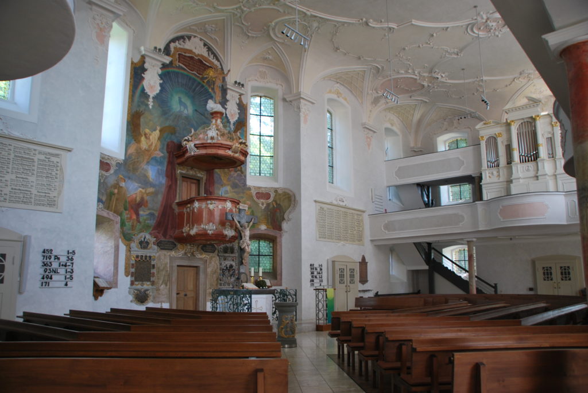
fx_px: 441
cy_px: 196
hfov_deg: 67.3
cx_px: 294
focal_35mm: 27
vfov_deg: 48.0
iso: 220
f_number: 3.5
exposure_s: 1/30
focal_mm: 18
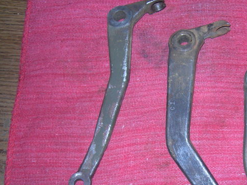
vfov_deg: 19.6
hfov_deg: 26.0
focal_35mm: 74
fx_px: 528
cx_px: 189
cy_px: 163
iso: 50
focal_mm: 7.8
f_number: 2.8
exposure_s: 1/60.1
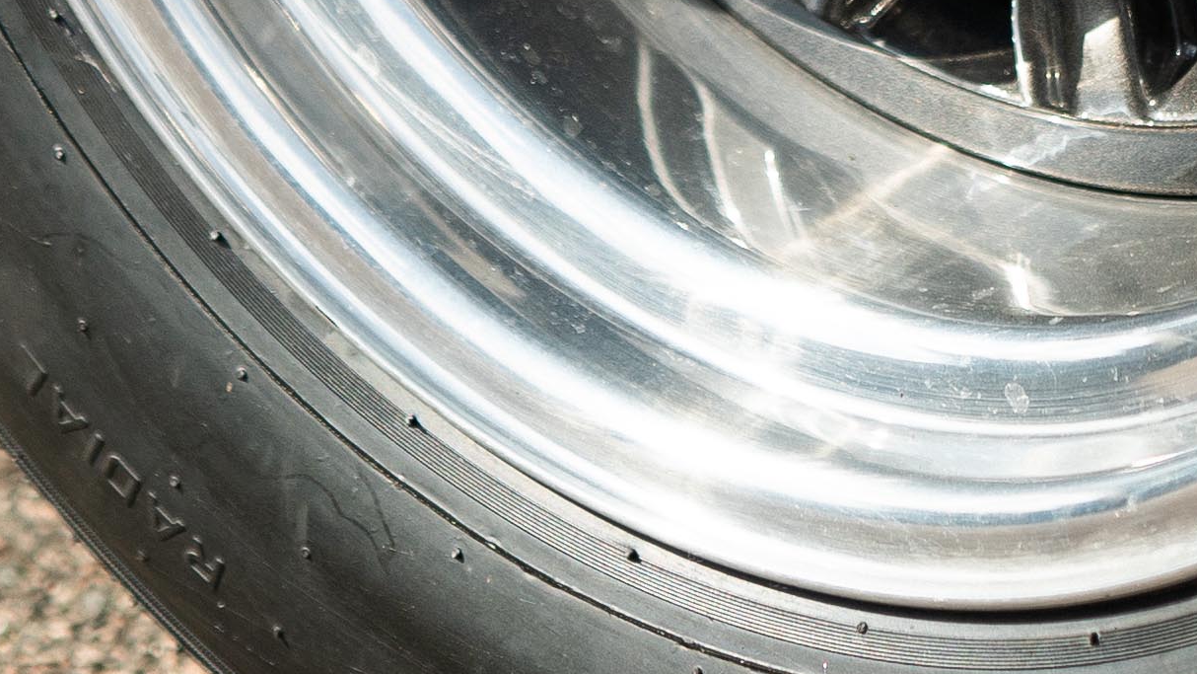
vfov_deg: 6.5
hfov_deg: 11.7
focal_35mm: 183
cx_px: 934
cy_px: -605
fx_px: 5809
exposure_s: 1/1600
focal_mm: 50
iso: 250
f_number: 2.8
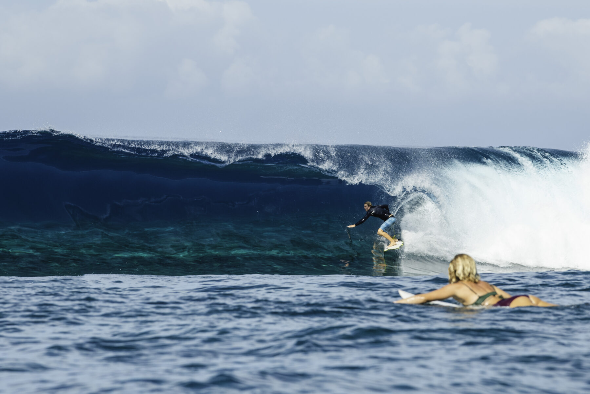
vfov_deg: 5.0
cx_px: 295
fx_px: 4539
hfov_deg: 7.4
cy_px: 197
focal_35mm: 277
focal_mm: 185
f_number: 6.3
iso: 250
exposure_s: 1/1250
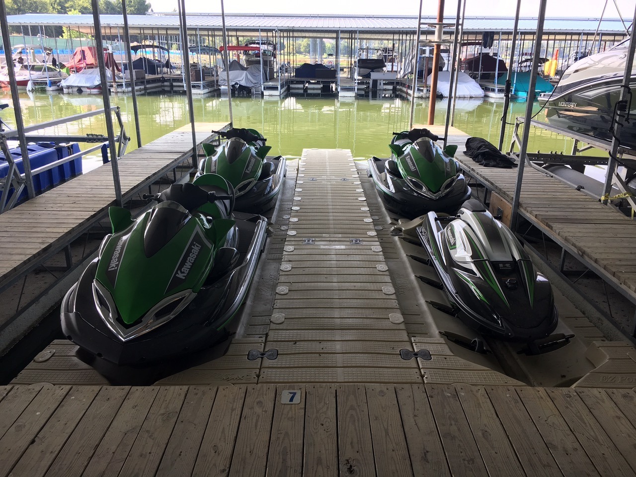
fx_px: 533
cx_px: 318
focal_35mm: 29
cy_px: 238
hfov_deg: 61.7
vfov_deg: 48.2
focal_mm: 4.15
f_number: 2.2
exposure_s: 1/194
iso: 25
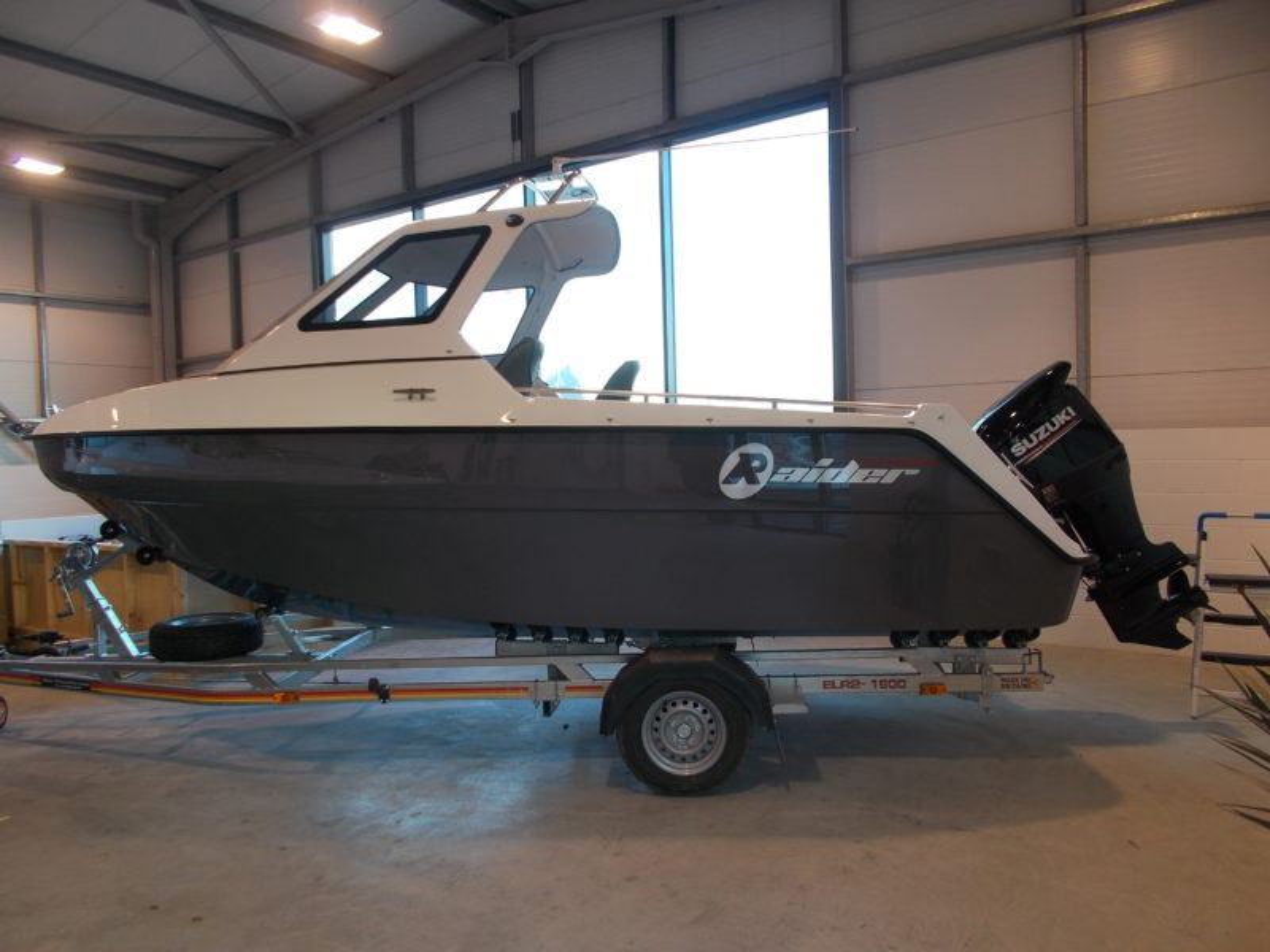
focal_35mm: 26
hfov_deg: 67.3
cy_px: 476
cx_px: 635
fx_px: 954
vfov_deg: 53.1
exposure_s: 1/30
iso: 80
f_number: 3.2
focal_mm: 4.6
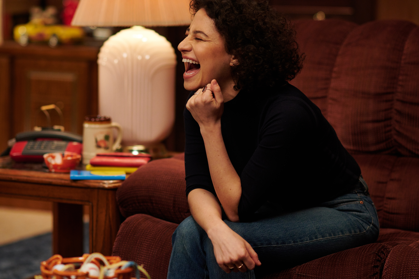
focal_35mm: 135
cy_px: 140
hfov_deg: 15.2
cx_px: 210
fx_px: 1571
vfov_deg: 10.2
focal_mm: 135
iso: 1600
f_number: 2.8
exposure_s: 1/250
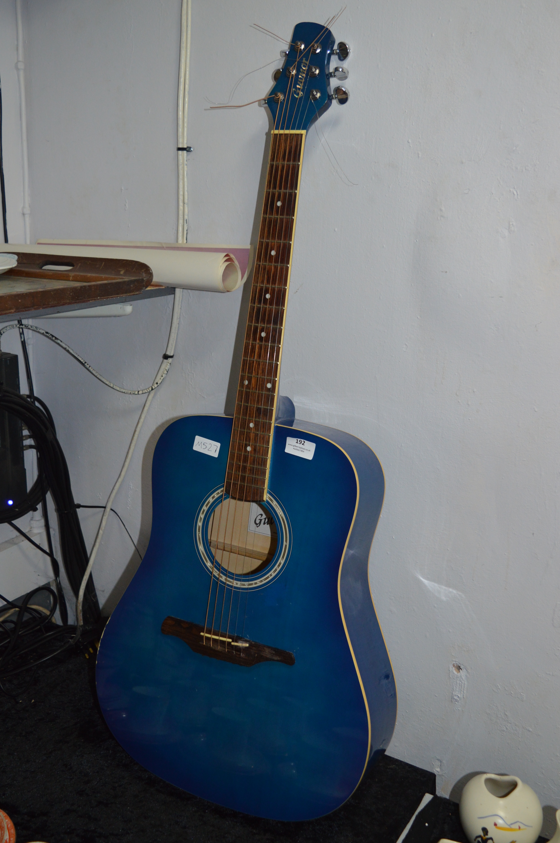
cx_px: 280
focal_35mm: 36
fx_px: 841
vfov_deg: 53.2
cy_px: 422
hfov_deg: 36.8
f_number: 4
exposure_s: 1/60
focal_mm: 24
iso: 640
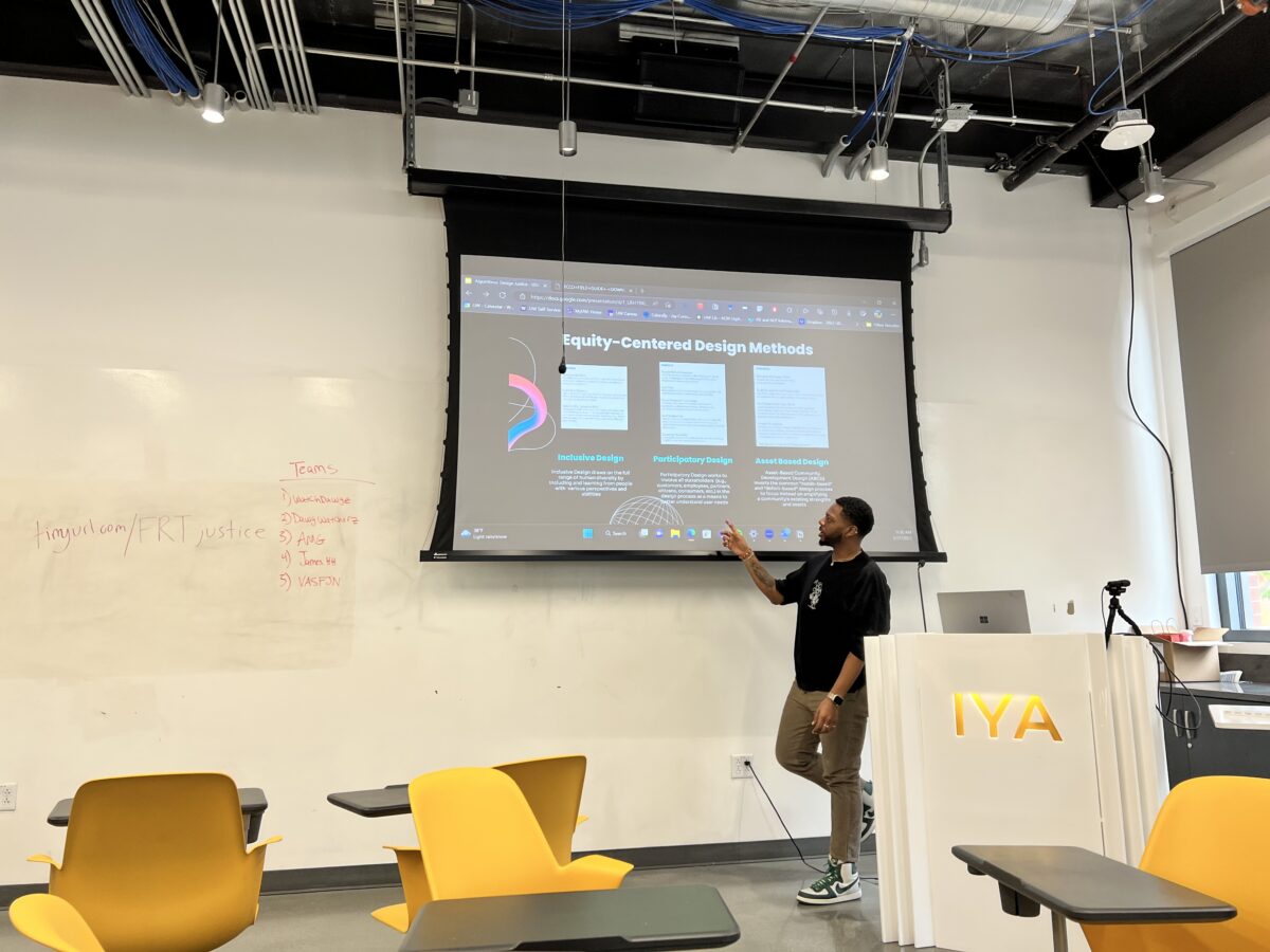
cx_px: 635
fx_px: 954
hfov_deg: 67.3
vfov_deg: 53.1
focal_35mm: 26
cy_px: 476
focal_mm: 5.7
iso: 64
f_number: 1.5
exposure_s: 1/120
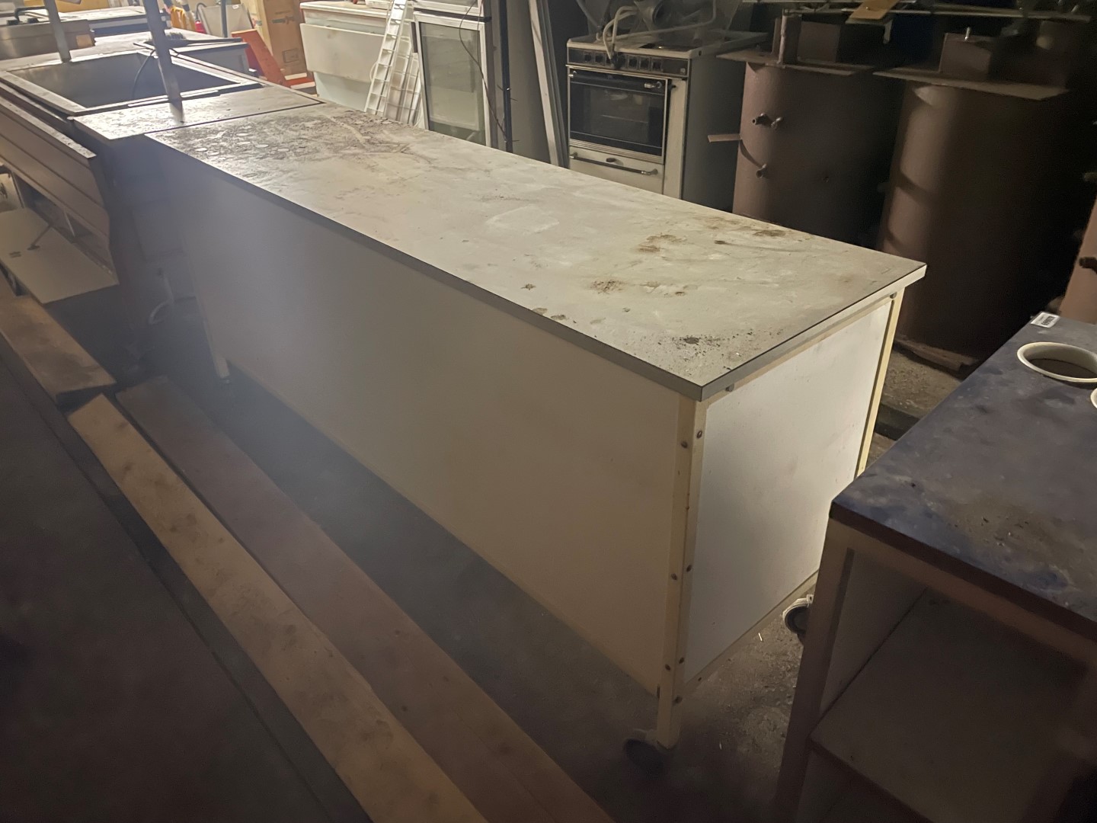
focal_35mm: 26
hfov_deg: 67.3
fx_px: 824
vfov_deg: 53.1
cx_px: 548
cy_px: 412
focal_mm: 4.2
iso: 1000
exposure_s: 1/14
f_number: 1.6
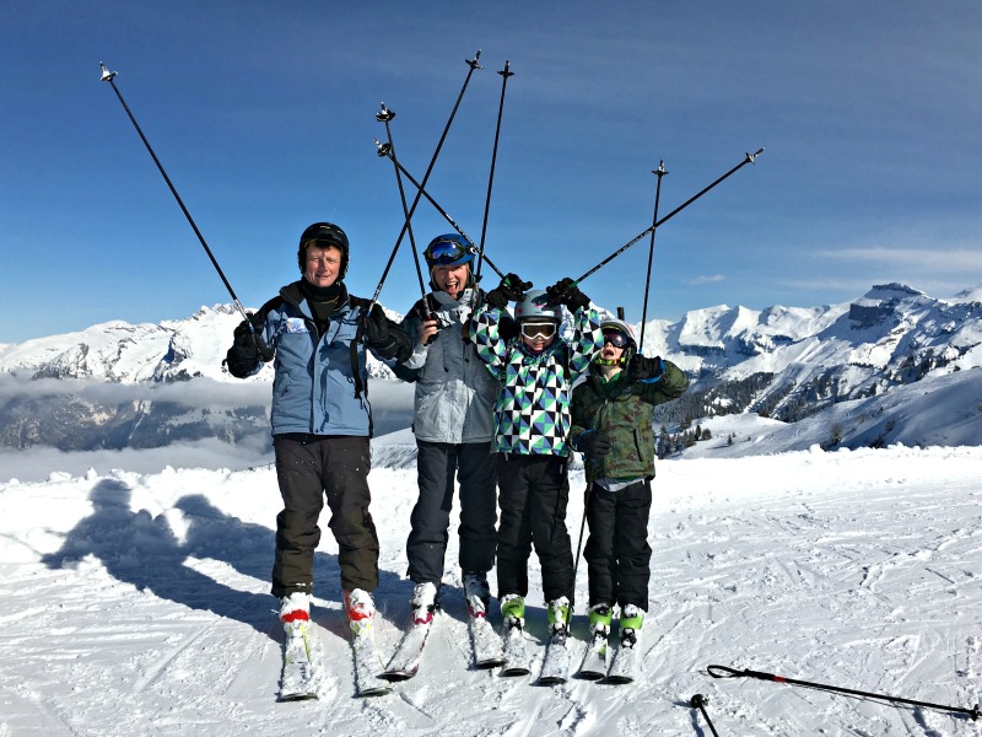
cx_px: 491
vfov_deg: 48.2
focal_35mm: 29
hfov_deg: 61.7
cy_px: 368
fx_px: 823
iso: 25
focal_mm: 4.15
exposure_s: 1/5128
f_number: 2.2
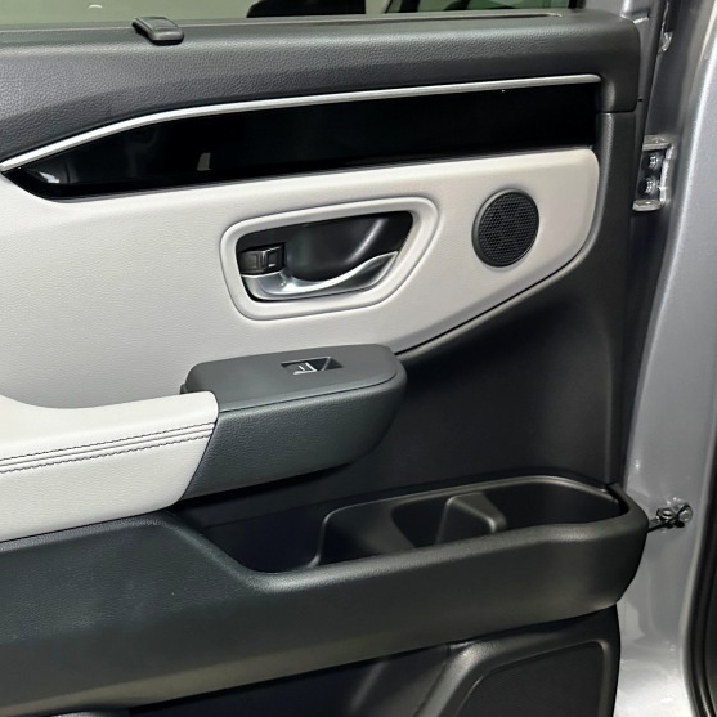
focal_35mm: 39
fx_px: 914
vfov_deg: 42.5
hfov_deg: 39.9
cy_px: 454
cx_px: 81
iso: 640
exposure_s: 1/60
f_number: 1.78
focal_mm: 6.86
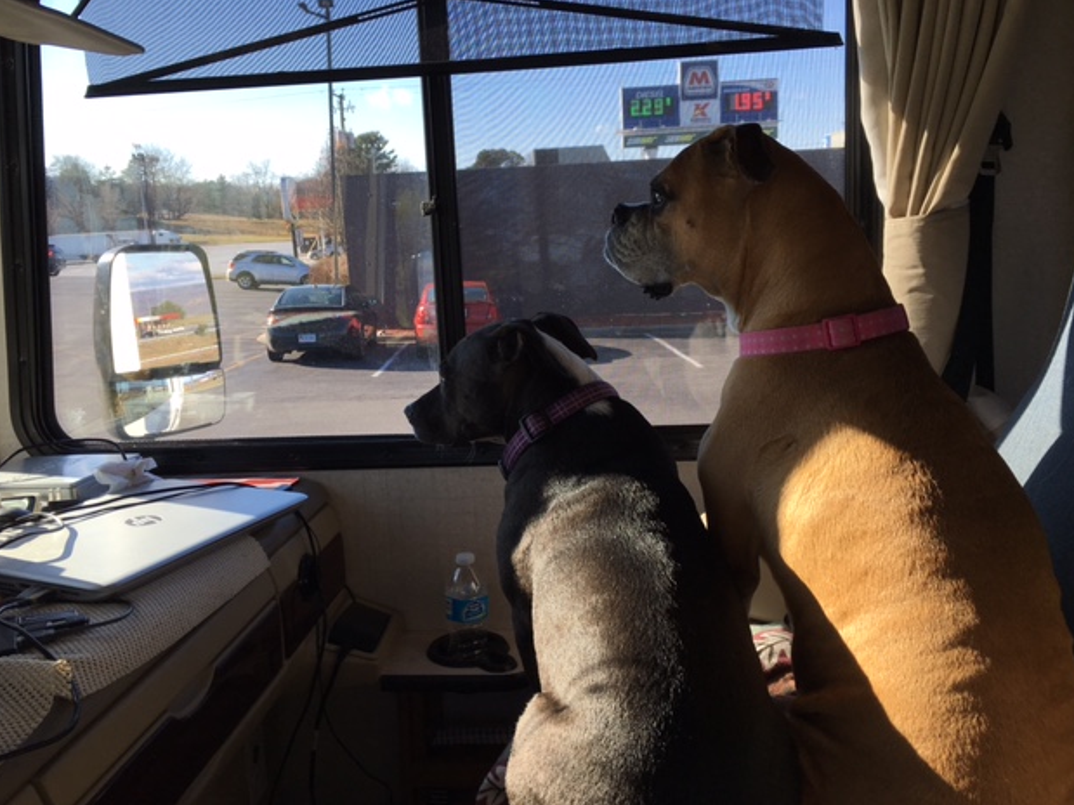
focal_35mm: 30
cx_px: 531
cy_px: 402
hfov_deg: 60.0
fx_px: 931
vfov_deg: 46.8
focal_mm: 4.15
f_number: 2.2
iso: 25
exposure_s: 1/444
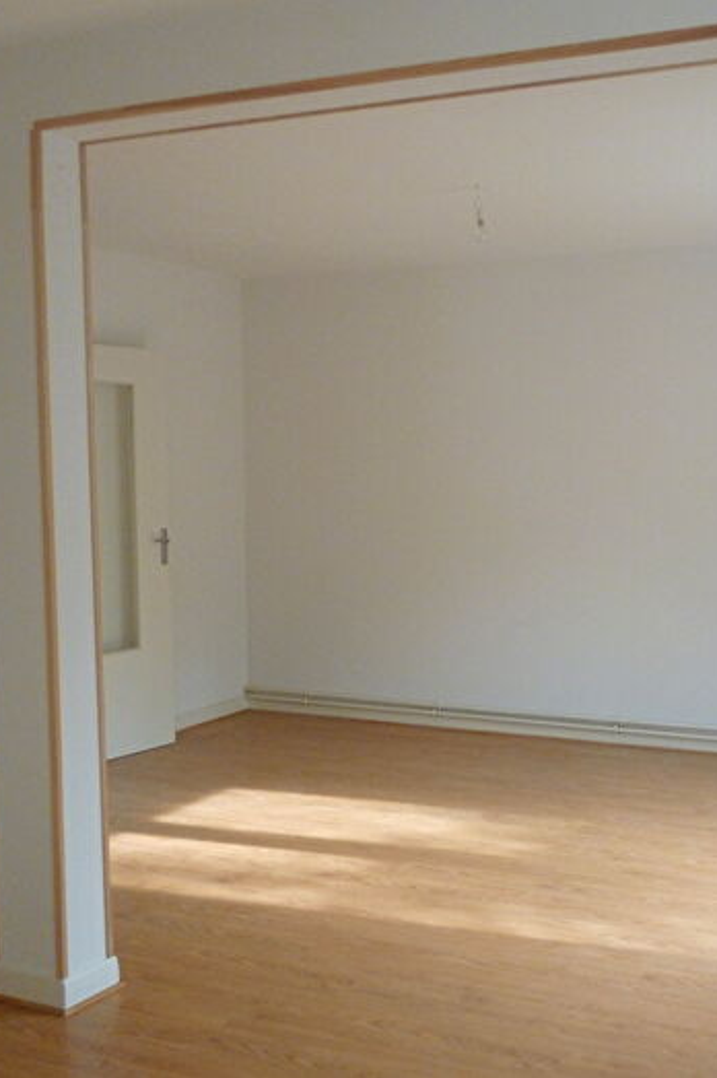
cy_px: 539
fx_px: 1167
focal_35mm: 39
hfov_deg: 33.3
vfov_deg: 49.6
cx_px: 560
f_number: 3.1
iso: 320
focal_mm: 5
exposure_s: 1/60
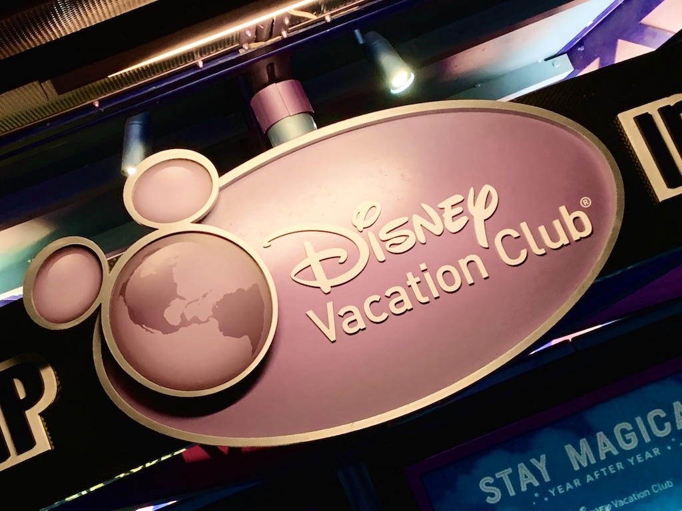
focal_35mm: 26
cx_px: 341
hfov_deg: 67.3
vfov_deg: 53.1
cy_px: 256
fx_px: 512
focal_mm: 4.25
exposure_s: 1/60
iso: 400
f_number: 1.8
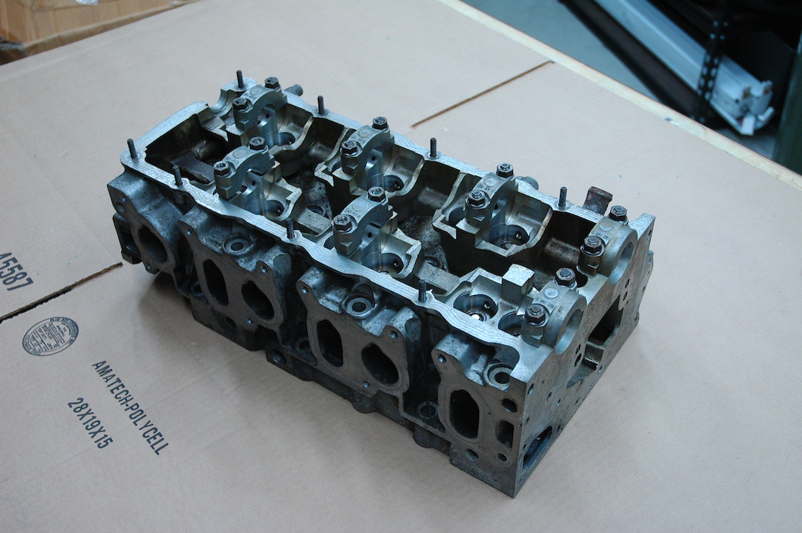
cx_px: 401
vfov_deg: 30.8
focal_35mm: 44
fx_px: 968
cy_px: 266
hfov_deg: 45.0
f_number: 5
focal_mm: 29
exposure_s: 1/60
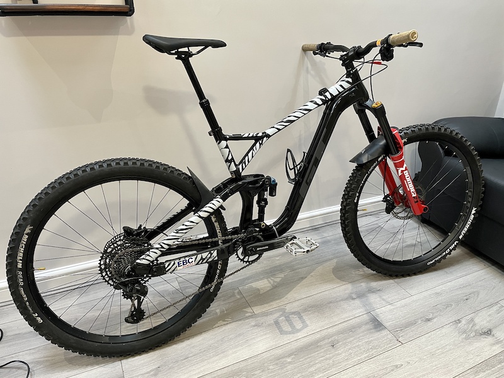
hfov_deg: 67.3
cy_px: 189
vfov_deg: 53.1
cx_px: 252
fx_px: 379
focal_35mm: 26
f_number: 1.6
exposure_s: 1/50
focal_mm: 4.2
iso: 250
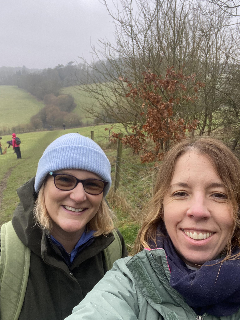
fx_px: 277
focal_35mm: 30
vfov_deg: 60.0
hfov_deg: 46.8
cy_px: 160
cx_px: 120
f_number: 2.2
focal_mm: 2.71
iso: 100
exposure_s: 1/101
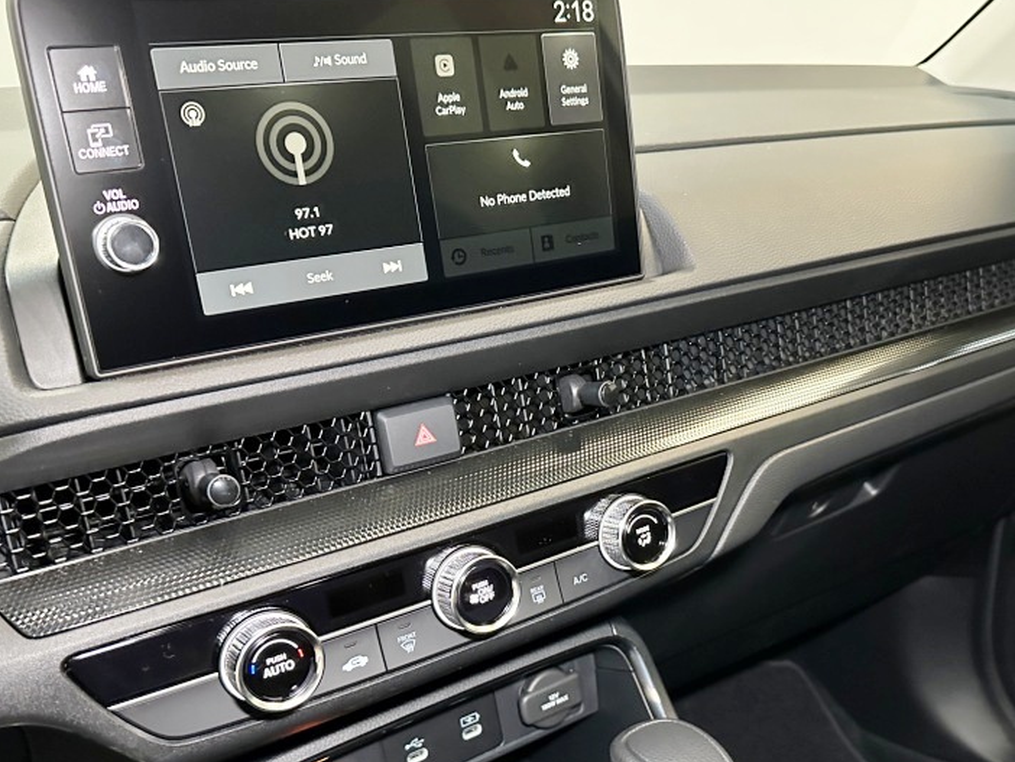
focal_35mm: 35
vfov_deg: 40.4
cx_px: 599
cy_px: 479
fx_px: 1027
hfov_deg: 52.3
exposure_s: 1/40
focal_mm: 6.86
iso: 1000
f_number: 1.78
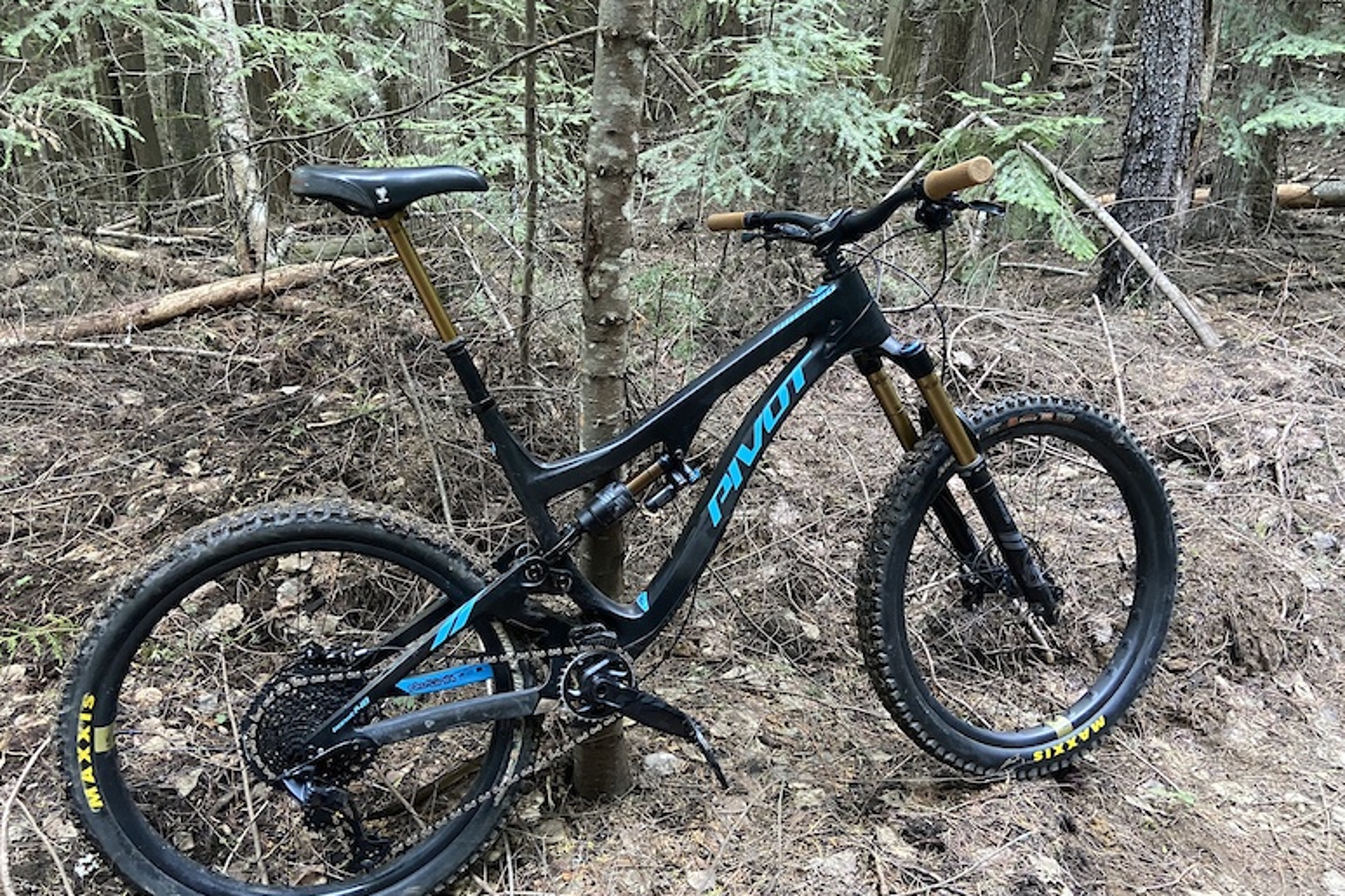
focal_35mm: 28
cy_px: 428
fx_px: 1046
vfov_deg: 46.4
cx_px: 668
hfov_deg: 65.5
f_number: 1.8
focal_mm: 4.25
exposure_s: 1/34
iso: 640
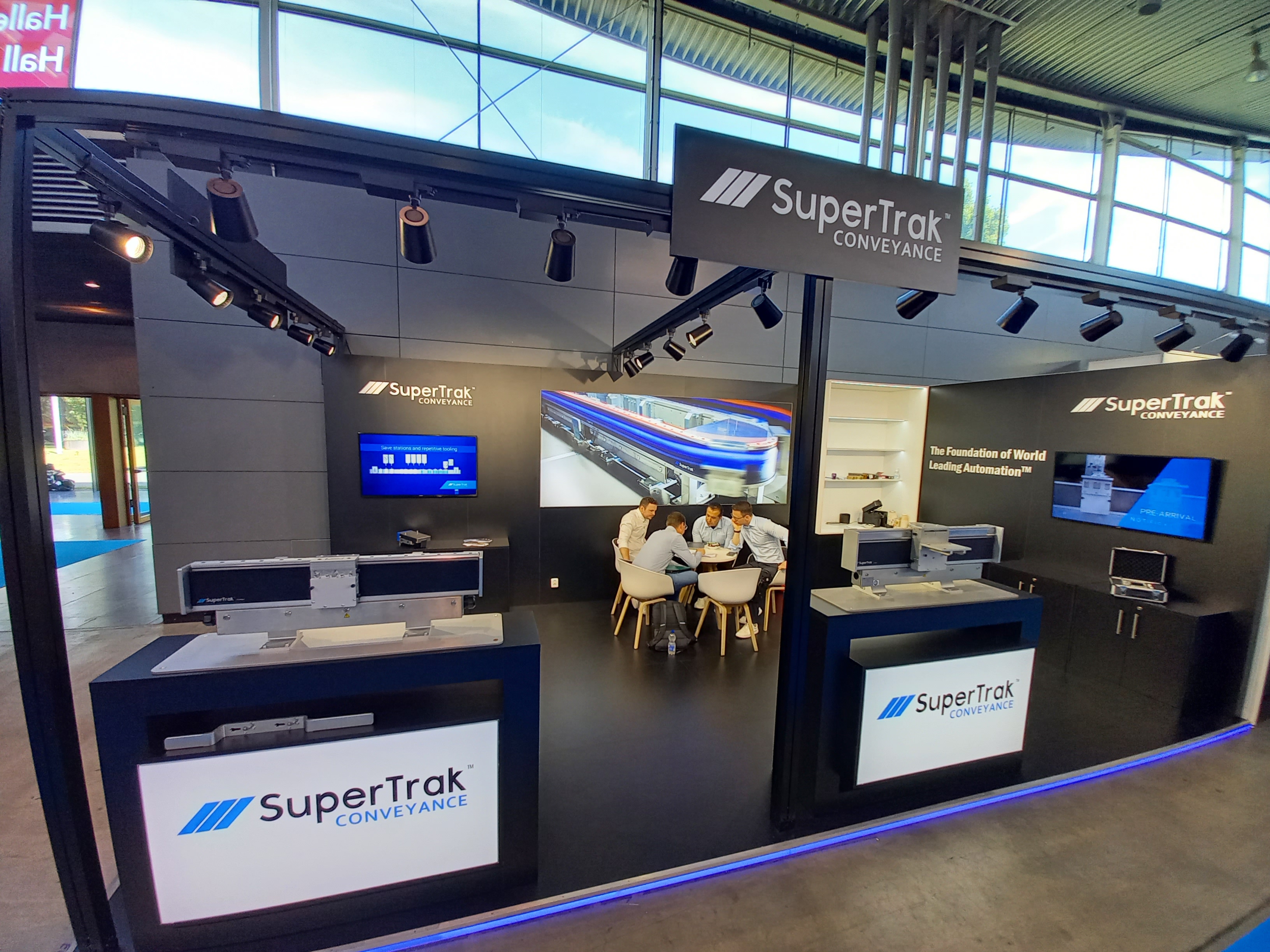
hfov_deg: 106.2
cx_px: 635
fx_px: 477
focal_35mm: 13
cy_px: 476
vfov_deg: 89.9
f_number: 2.2
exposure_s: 1/50
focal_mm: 1.42
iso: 50
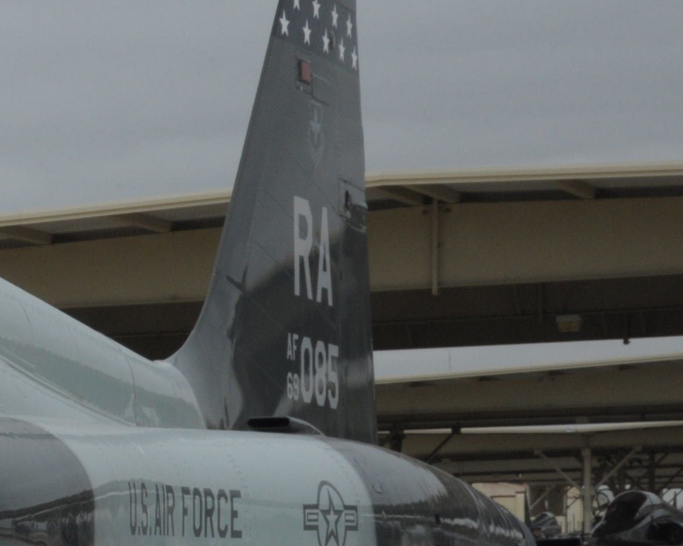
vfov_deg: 8.1
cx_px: -476
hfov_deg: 9.8
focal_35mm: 189
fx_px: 3820
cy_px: 655
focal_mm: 55
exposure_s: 1/200
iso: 1000
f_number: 22
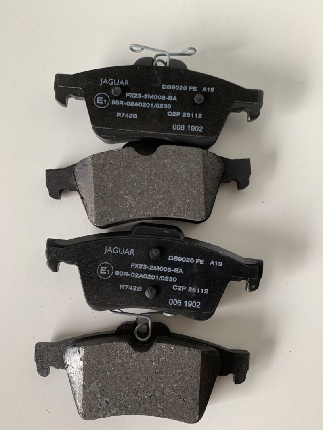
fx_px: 324
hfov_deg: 53.1
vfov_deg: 67.3
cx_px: 162
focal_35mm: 26
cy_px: 215
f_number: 1.8
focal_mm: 4.25
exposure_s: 1/60
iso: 125
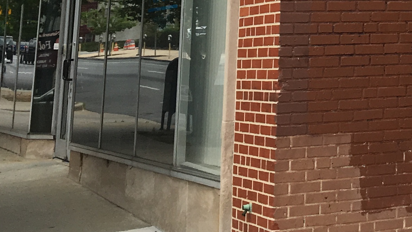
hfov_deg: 18.7
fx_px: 1169
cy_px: -236
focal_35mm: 107
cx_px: 523
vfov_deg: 10.4
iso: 25
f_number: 2.2
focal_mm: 4.15
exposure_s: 1/894
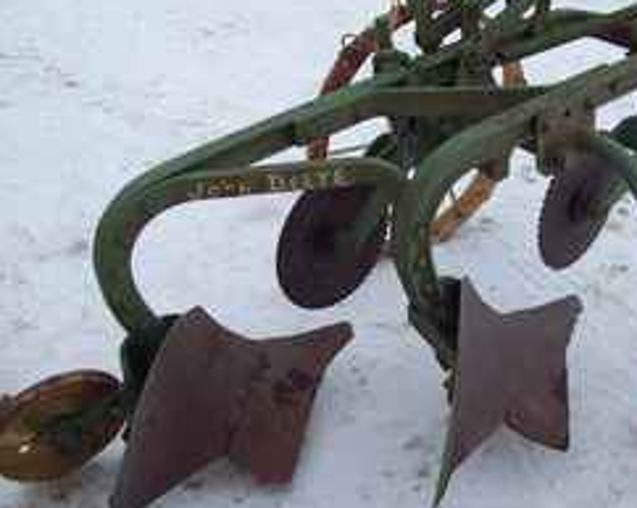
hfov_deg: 37.1
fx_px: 941
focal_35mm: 50
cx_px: 408
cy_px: 224
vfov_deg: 30.2
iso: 80
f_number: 2.7
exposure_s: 1/83.3
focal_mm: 6
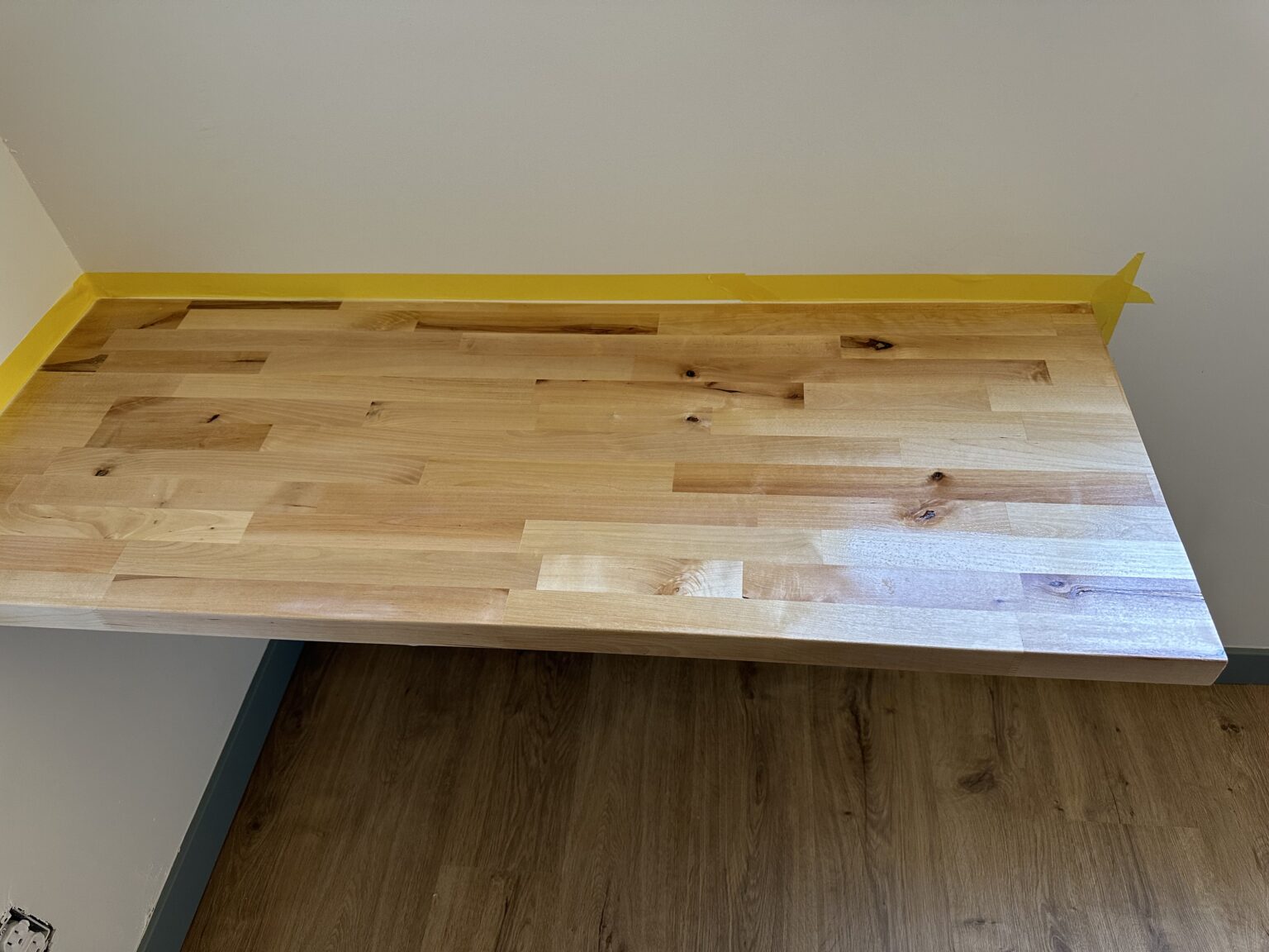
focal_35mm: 24
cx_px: 634
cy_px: 476
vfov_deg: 56.8
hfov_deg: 71.6
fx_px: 880
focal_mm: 6.86
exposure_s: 1/121
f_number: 1.78
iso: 200
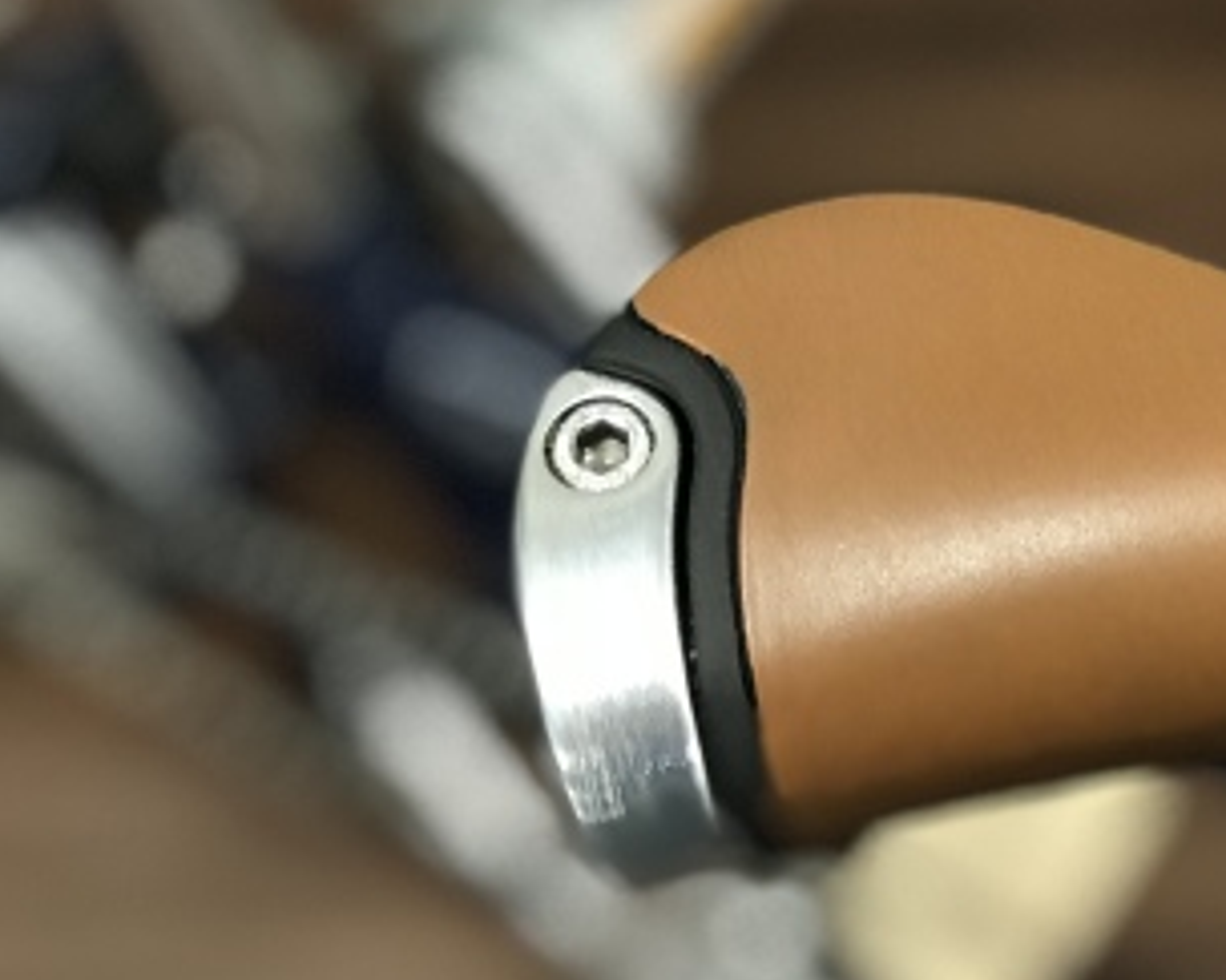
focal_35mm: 107
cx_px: 1166
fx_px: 3881
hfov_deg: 17.6
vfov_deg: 14.4
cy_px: 557
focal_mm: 6.6
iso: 320
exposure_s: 1/50
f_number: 2.8
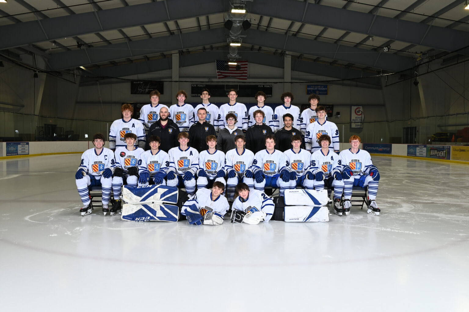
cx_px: 234
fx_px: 443
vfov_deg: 38.8
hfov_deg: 55.8
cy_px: 156
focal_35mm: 34
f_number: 9
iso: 640
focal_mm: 34
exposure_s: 1/100
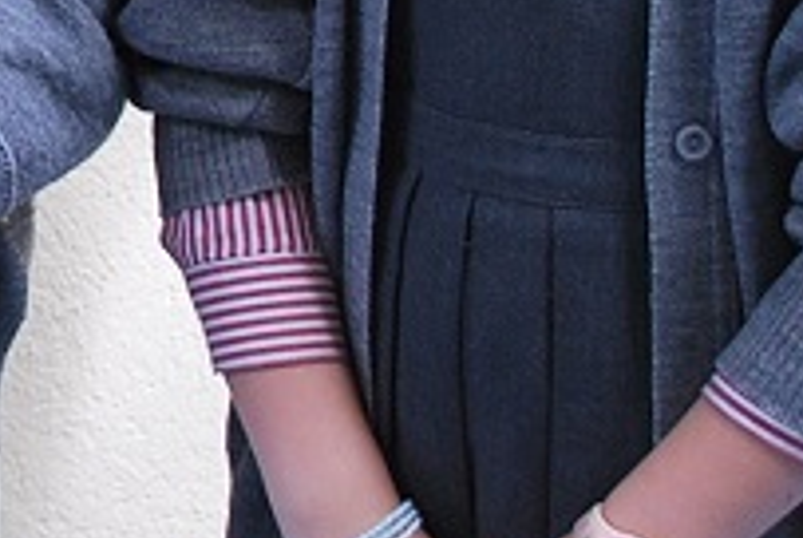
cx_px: -700
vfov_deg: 6.3
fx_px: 4803
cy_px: -336
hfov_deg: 9.1
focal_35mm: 215
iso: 400
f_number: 4.8
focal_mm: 30
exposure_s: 1/50
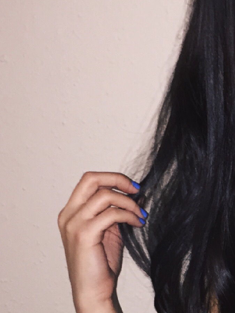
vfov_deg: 18.7
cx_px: 392
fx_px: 950
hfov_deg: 13.0
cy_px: 200
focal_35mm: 105
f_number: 2.2
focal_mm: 4.15
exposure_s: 1/16
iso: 80
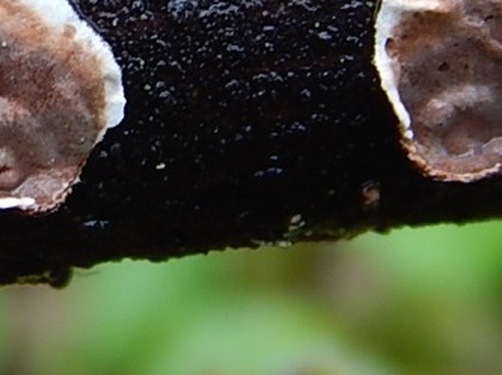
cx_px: -98
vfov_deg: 2.9
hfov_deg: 3.9
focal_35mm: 508
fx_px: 7359
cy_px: 51
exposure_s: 1/30
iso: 125
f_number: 4.8
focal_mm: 23.4
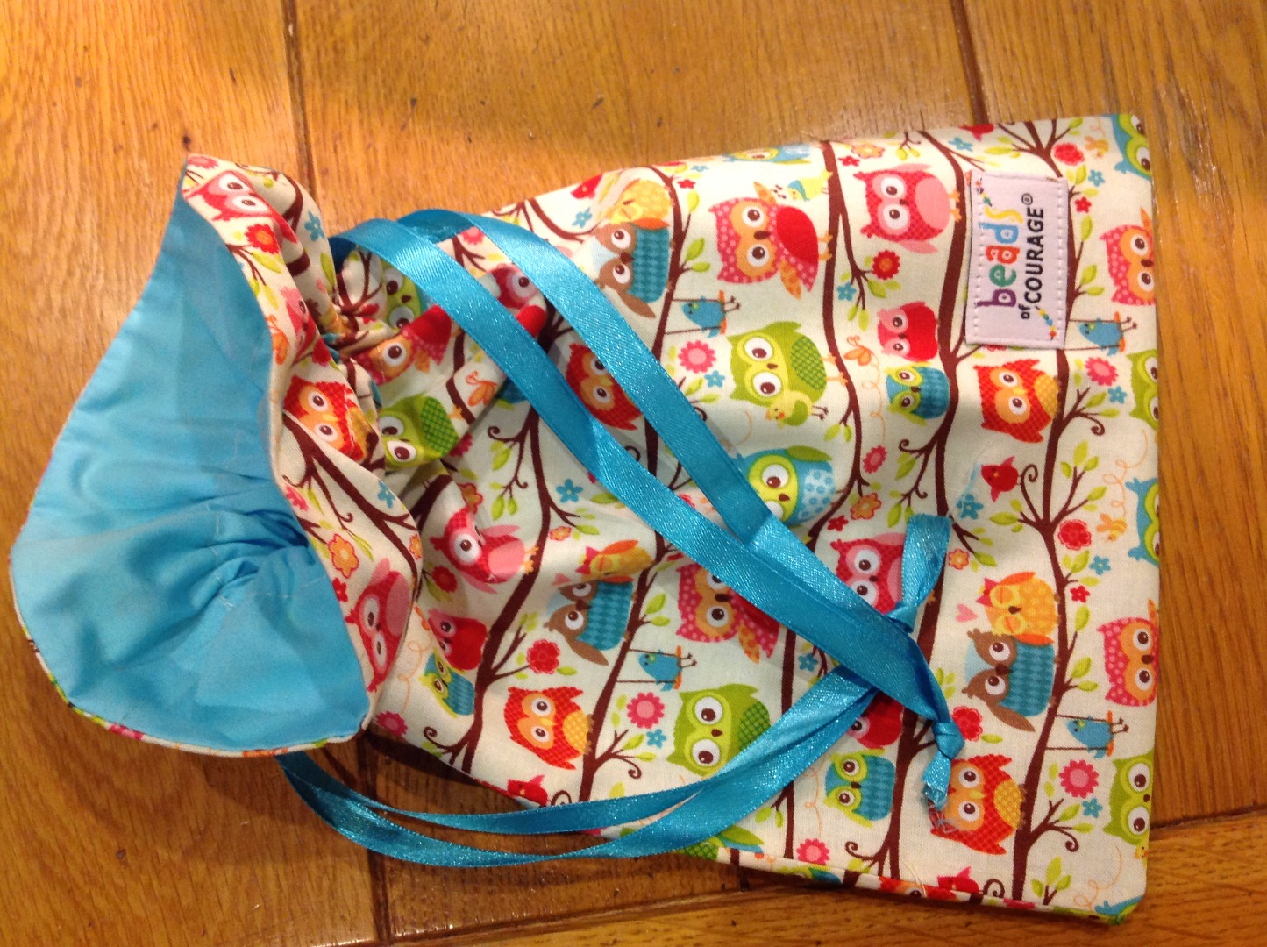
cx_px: 634
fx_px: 1279
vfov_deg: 40.6
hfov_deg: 52.7
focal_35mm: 35
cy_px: 474
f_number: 2.4
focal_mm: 4.28
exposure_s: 1/15
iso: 200
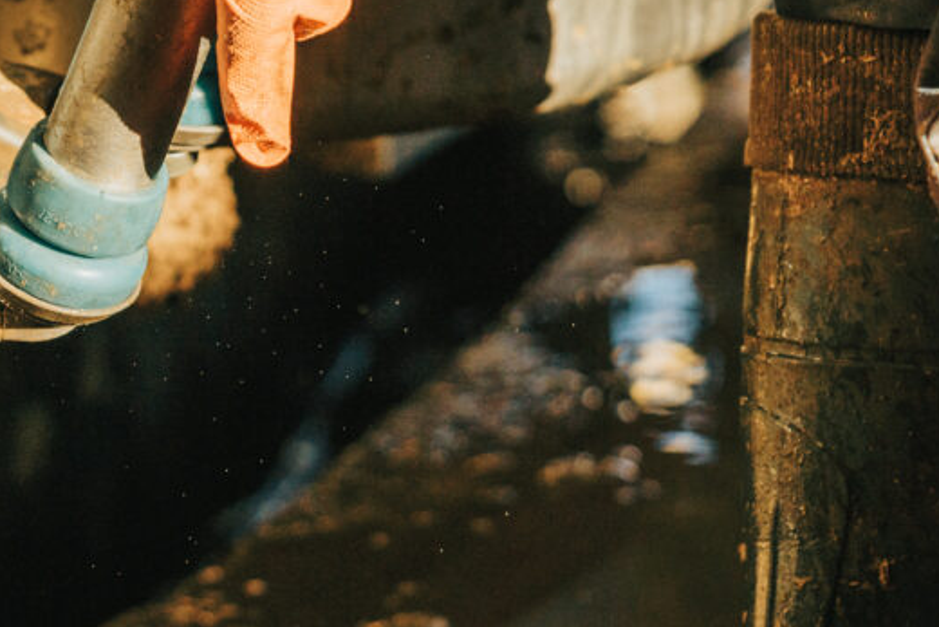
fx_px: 9822
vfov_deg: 3.7
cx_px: 11
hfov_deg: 5.5
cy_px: 63
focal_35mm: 376
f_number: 2.2
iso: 100
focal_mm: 85
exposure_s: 1/2000
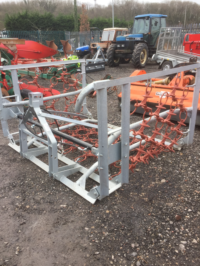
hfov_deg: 48.2
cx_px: 100
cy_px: 133
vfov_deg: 61.7
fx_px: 223
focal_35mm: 29
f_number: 2.2
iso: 32
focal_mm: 4.15
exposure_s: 1/222
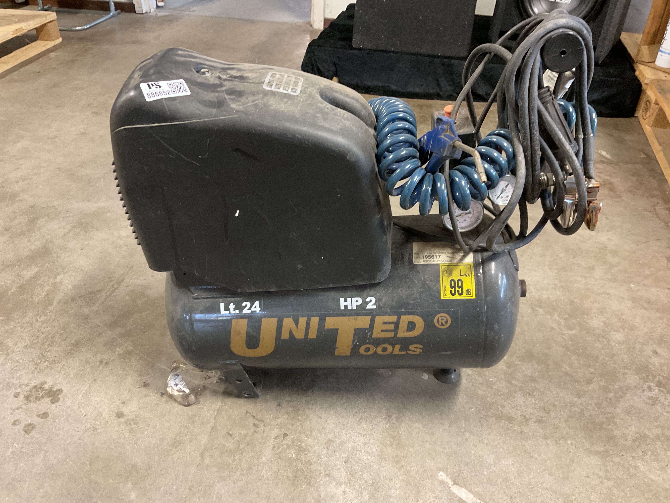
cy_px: 252
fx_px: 561
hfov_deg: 61.7
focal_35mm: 29
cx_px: 335
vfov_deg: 48.2
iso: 250
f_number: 1.8
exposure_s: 1/33
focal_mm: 3
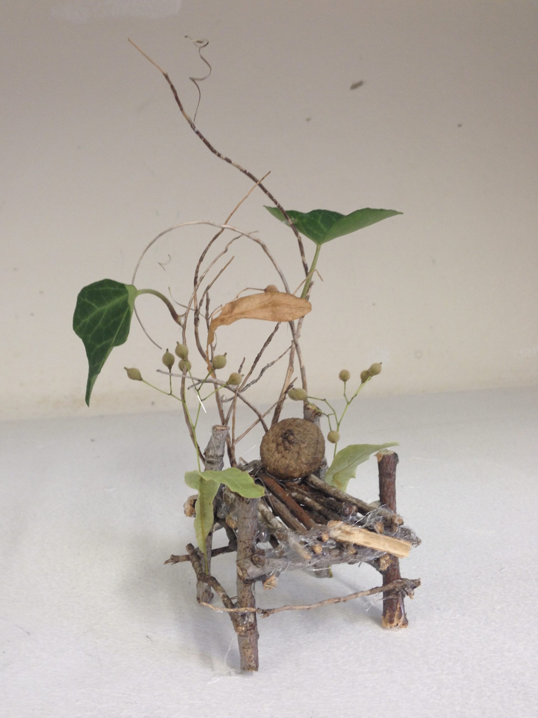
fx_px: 725
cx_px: 269
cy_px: 359
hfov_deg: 40.7
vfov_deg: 52.6
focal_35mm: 35
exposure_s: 1/20
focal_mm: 4.28
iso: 64
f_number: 2.4
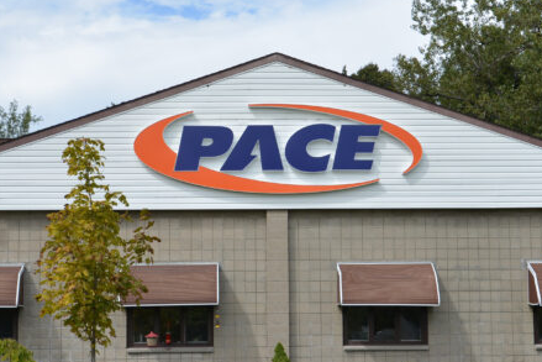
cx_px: 263
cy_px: 180
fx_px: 1265
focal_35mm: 84
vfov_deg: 16.3
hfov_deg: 24.2
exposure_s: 1/400
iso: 160
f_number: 7.1
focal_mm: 36
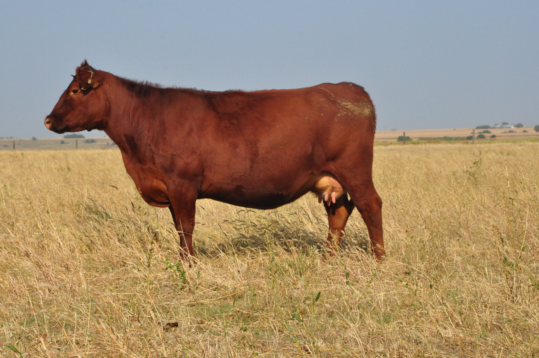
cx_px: 270
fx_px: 1682
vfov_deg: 12.1
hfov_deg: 18.2
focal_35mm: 112
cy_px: 179
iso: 1000
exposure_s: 1/1000
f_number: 13
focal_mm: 75
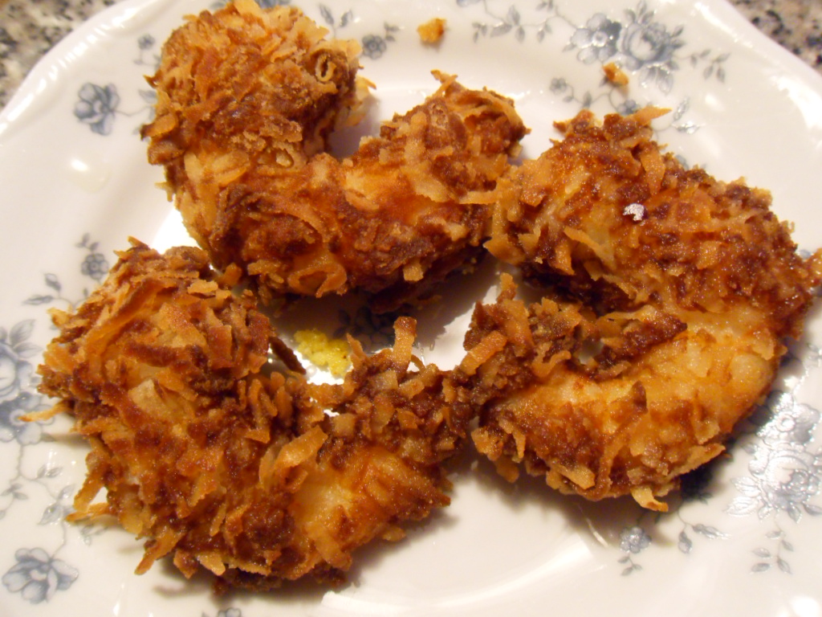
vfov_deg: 40.7
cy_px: 308
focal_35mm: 35
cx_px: 411
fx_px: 831
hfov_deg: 52.6
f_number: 3.5
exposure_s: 1/8
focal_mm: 6.3
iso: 400
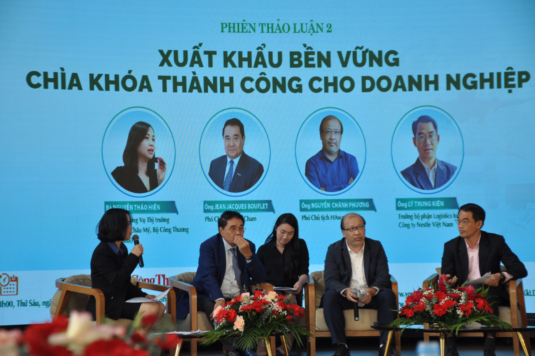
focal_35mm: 93
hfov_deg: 21.9
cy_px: 178
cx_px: 268
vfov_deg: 14.7
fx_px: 1380
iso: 400
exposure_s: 1/125
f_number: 5.3
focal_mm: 62
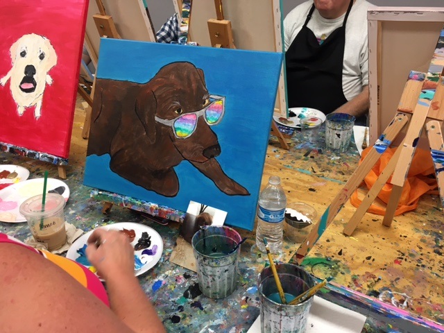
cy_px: 166
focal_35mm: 29
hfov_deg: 61.7
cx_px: 222
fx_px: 372
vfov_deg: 48.2
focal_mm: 4.15
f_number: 2.2
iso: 50
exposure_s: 1/30
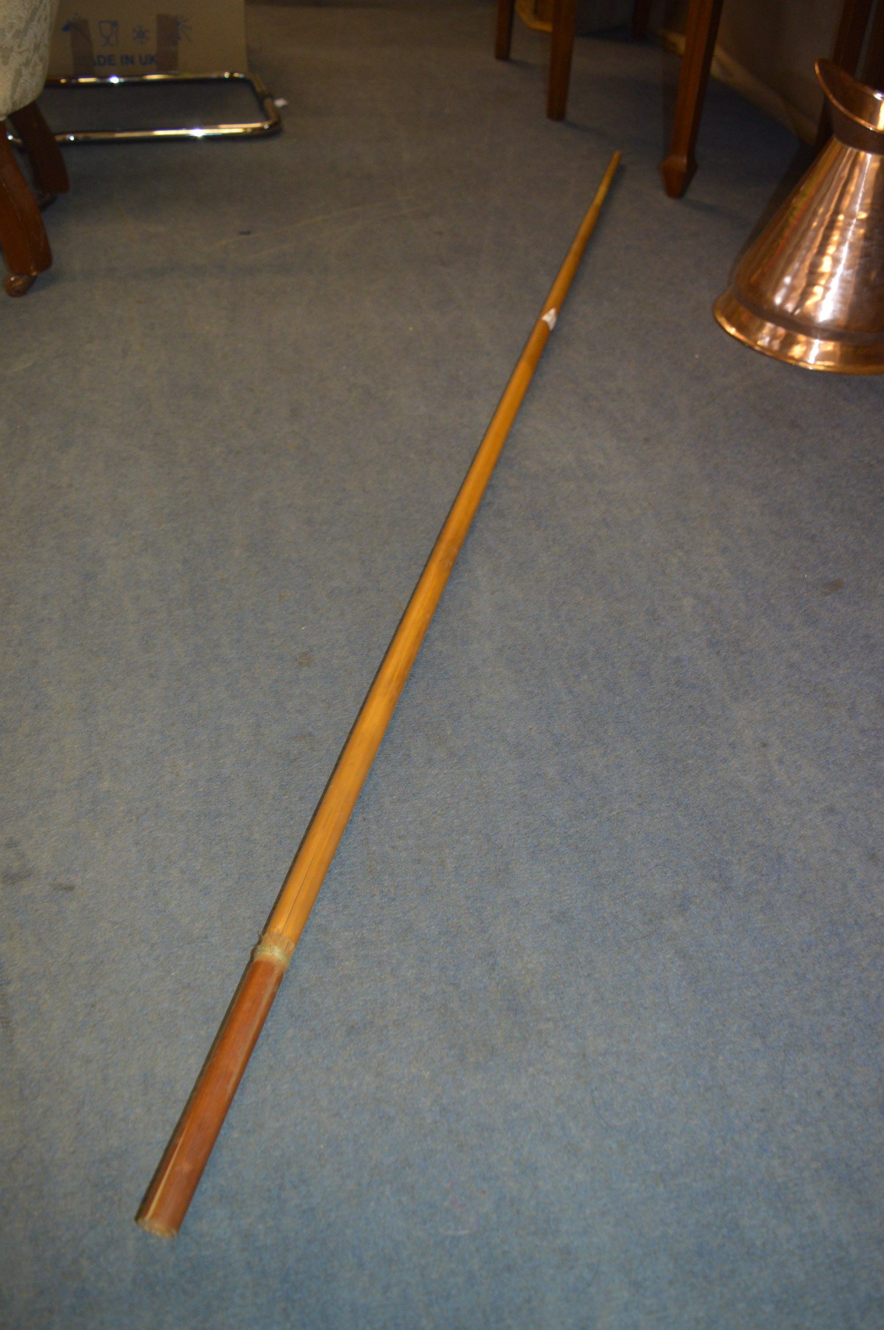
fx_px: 1107
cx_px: 442
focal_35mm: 30
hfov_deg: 43.5
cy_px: 665
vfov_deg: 62.0
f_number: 3.5
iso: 800
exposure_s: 1/30
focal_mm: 20
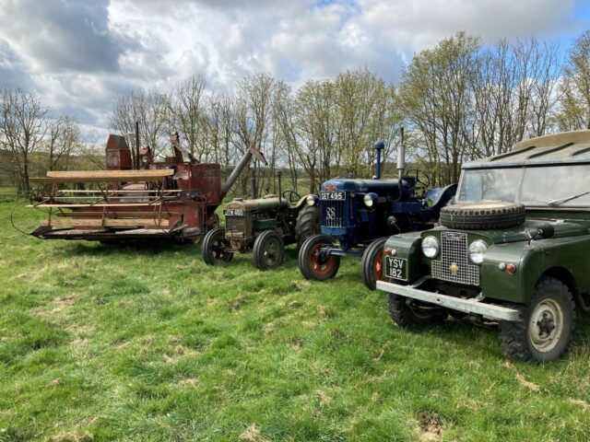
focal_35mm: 28
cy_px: 221
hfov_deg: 63.4
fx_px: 477
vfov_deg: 49.7
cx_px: 295
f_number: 1.8
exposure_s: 1/1066
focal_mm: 3.99
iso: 20
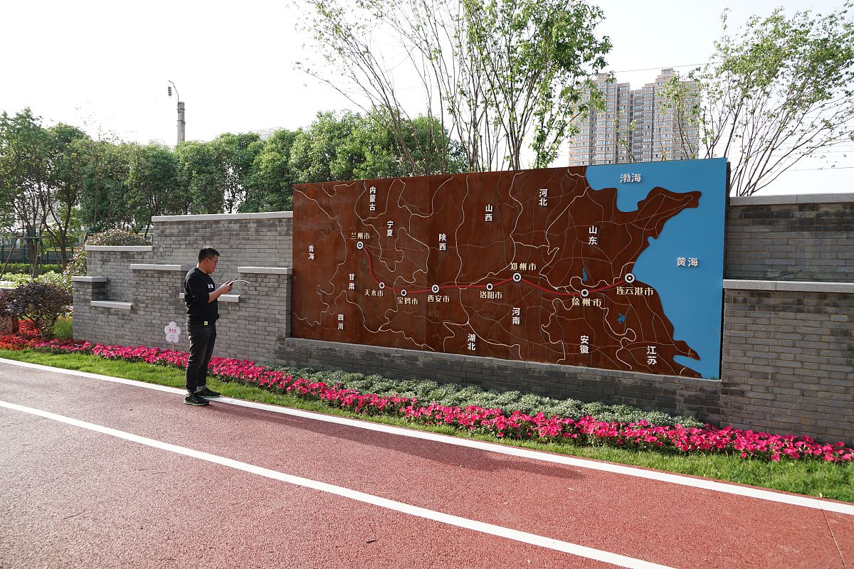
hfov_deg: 73.7
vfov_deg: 53.1
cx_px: 427
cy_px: 284
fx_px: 569
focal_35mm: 24
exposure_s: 1/125
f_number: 6.3
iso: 200
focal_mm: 24
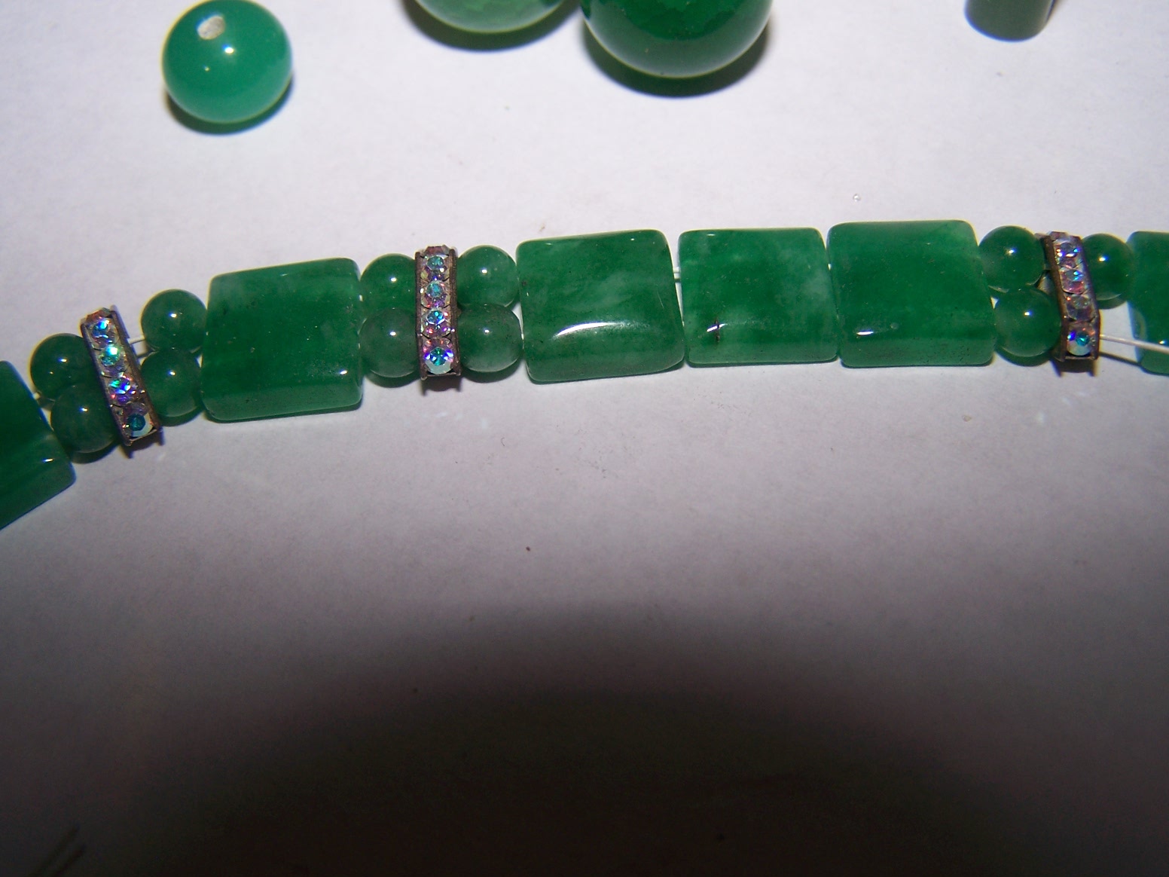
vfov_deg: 37.7
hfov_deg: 49.0
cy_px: 438
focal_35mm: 38
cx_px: 584
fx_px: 1283
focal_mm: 6.3
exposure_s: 1/60
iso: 80
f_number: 2.8
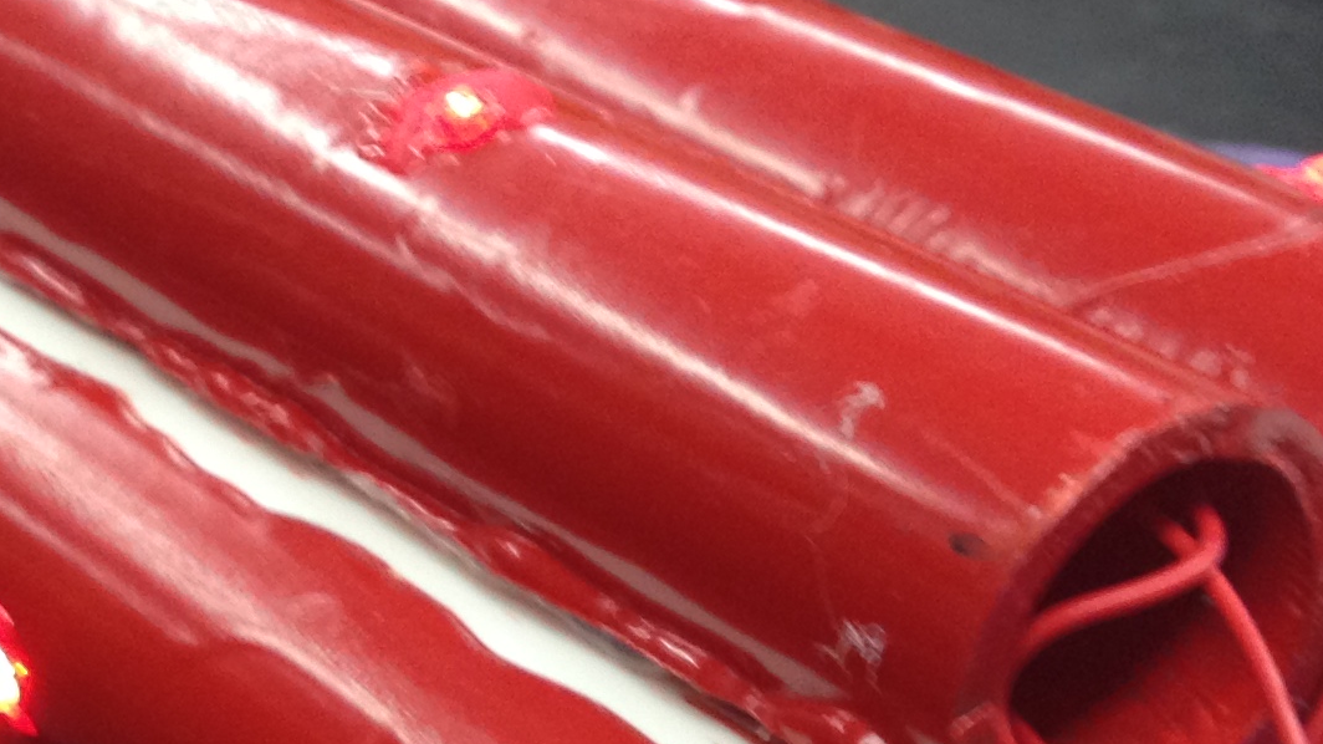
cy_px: 671
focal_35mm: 117
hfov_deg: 17.5
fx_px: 4104
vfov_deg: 10.3
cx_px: -230
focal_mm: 4.28
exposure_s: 1/20
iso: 100
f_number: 2.4
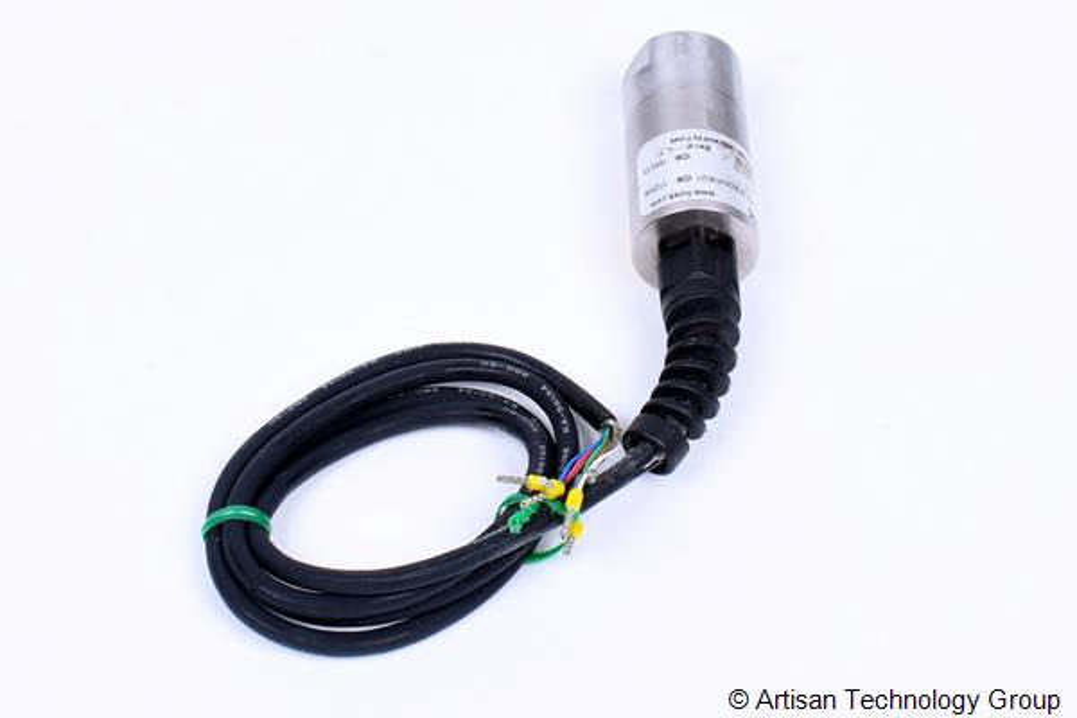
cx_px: 538
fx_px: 1556
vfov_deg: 26.0
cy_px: 359
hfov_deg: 38.2
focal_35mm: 52
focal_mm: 35
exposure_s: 1/200
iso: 200
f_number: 14
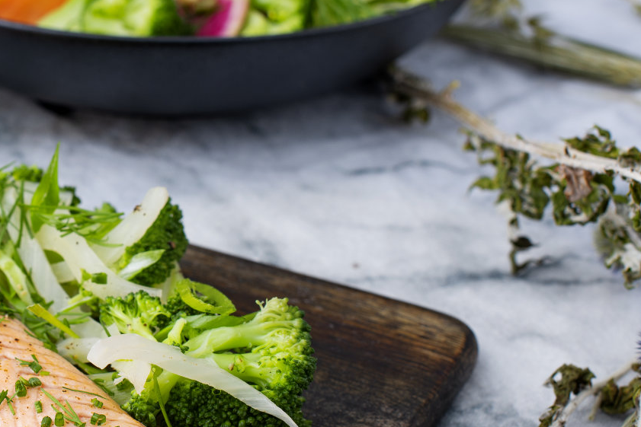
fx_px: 2012
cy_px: 198
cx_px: 19
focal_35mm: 113
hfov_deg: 17.7
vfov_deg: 12.1
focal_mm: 50
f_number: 6.3
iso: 31
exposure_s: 1/250
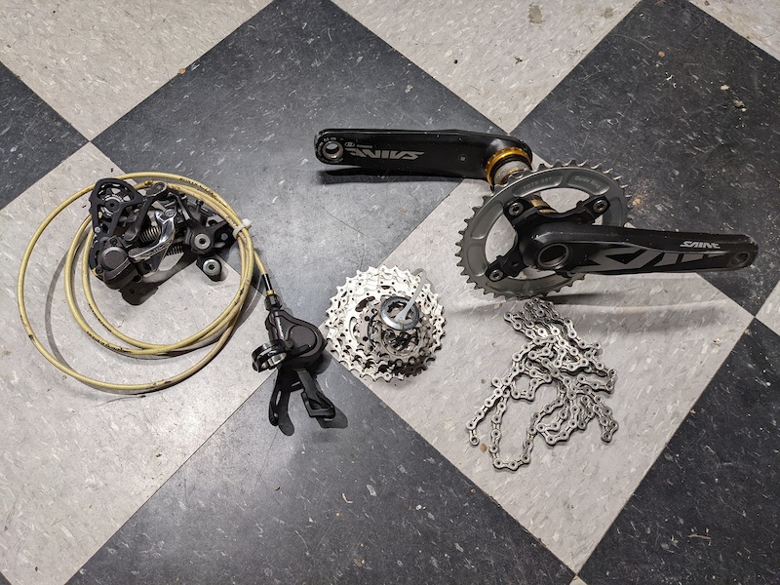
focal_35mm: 27
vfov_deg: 51.4
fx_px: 608
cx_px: 390
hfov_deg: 65.3
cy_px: 292
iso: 69
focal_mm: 4.38
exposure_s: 1/40
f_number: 1.73
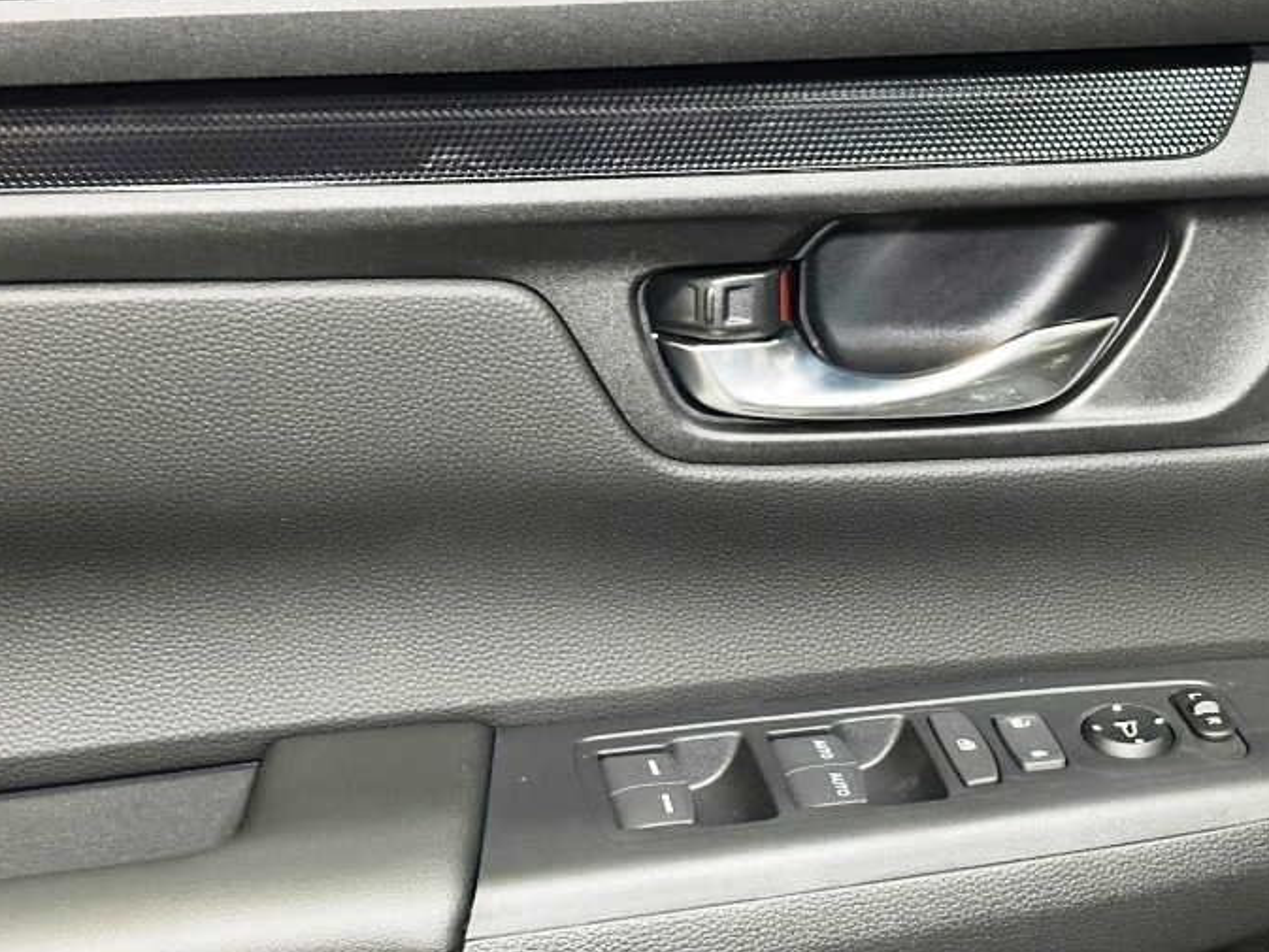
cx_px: 915
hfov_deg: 26.4
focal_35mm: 73
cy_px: 592
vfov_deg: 20.1
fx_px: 2677
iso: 640
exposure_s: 1/30
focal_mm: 6.86
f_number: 1.78
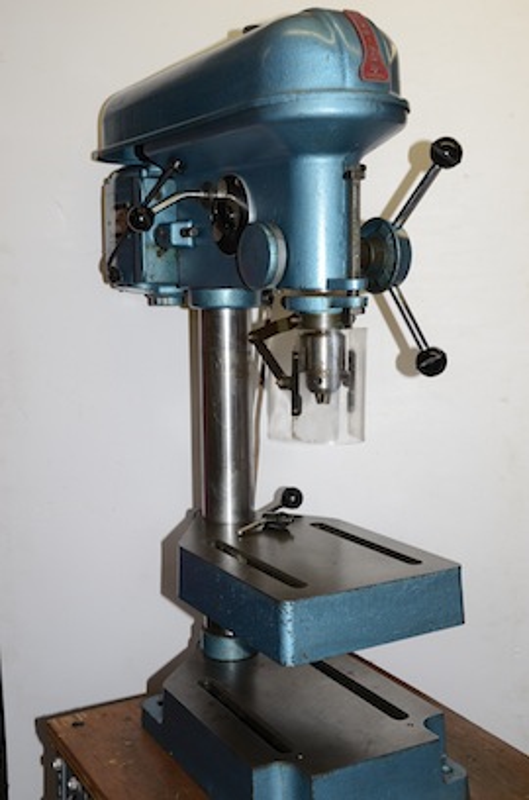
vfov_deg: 43.7
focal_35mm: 45
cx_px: 264
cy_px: 400
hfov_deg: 29.7
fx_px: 997
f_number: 11
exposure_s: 1/60
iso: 800
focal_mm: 30
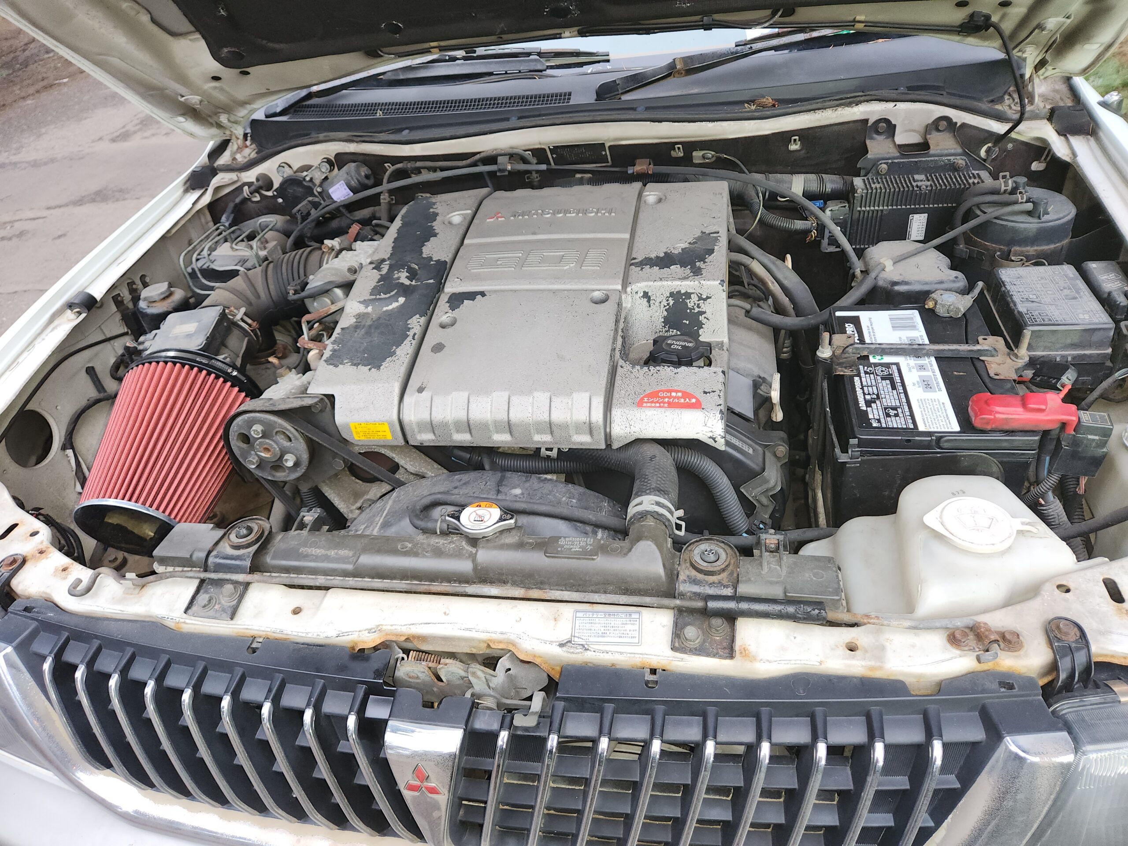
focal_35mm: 23
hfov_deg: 73.9
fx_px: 749
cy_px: 423
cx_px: 564
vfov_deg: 58.9
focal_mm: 5.4
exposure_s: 1/60
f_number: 1.8
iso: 100
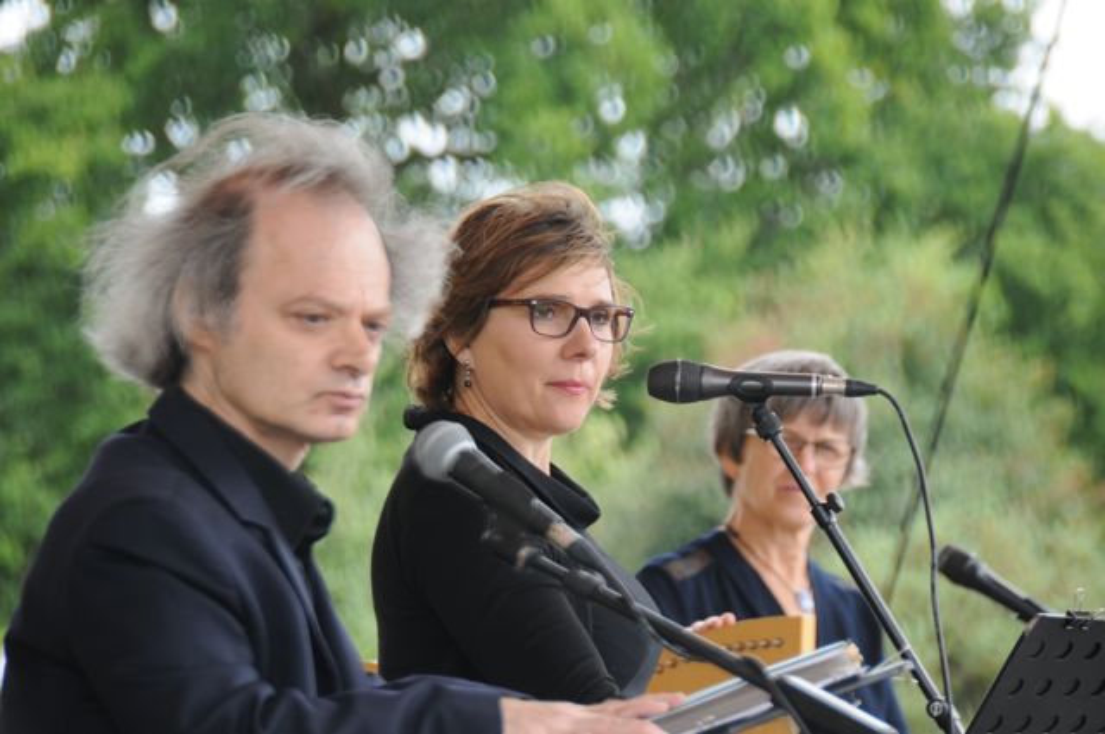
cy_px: 367
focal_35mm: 255
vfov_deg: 5.4
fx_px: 7817
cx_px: 552
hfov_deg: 8.1
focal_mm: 170
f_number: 5.6
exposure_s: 1/80
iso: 200
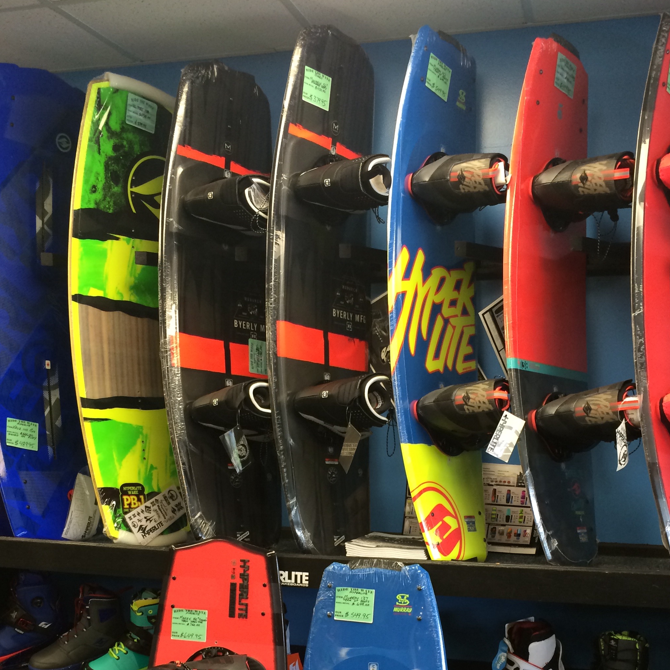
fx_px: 898
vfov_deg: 39.7
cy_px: 511
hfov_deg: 40.9
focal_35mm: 41
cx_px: 335
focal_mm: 4.15
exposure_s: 1/30
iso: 50
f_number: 2.2
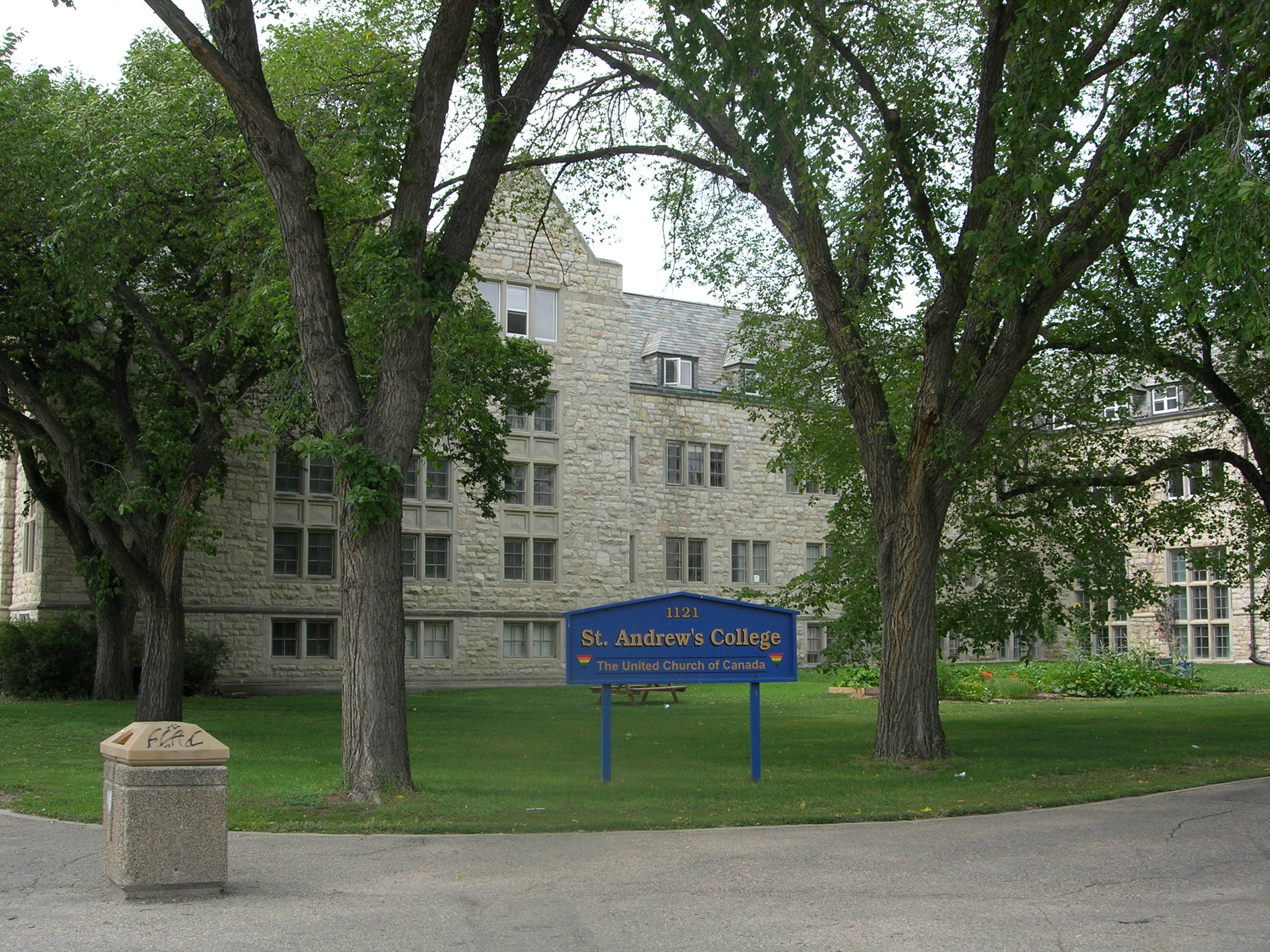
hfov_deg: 49.0
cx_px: 635
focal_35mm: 38
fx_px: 1394
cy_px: 476
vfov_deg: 37.7
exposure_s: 1/280
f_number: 4.8
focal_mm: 7.8
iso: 64
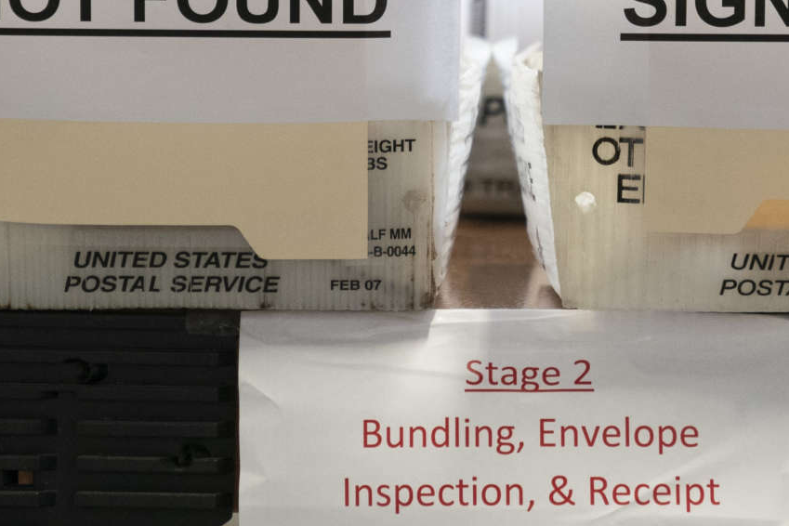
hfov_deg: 9.8
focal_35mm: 211
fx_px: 4624
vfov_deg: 6.5
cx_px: 420
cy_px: -115
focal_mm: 70
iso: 2500
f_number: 3.5
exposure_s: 1/200
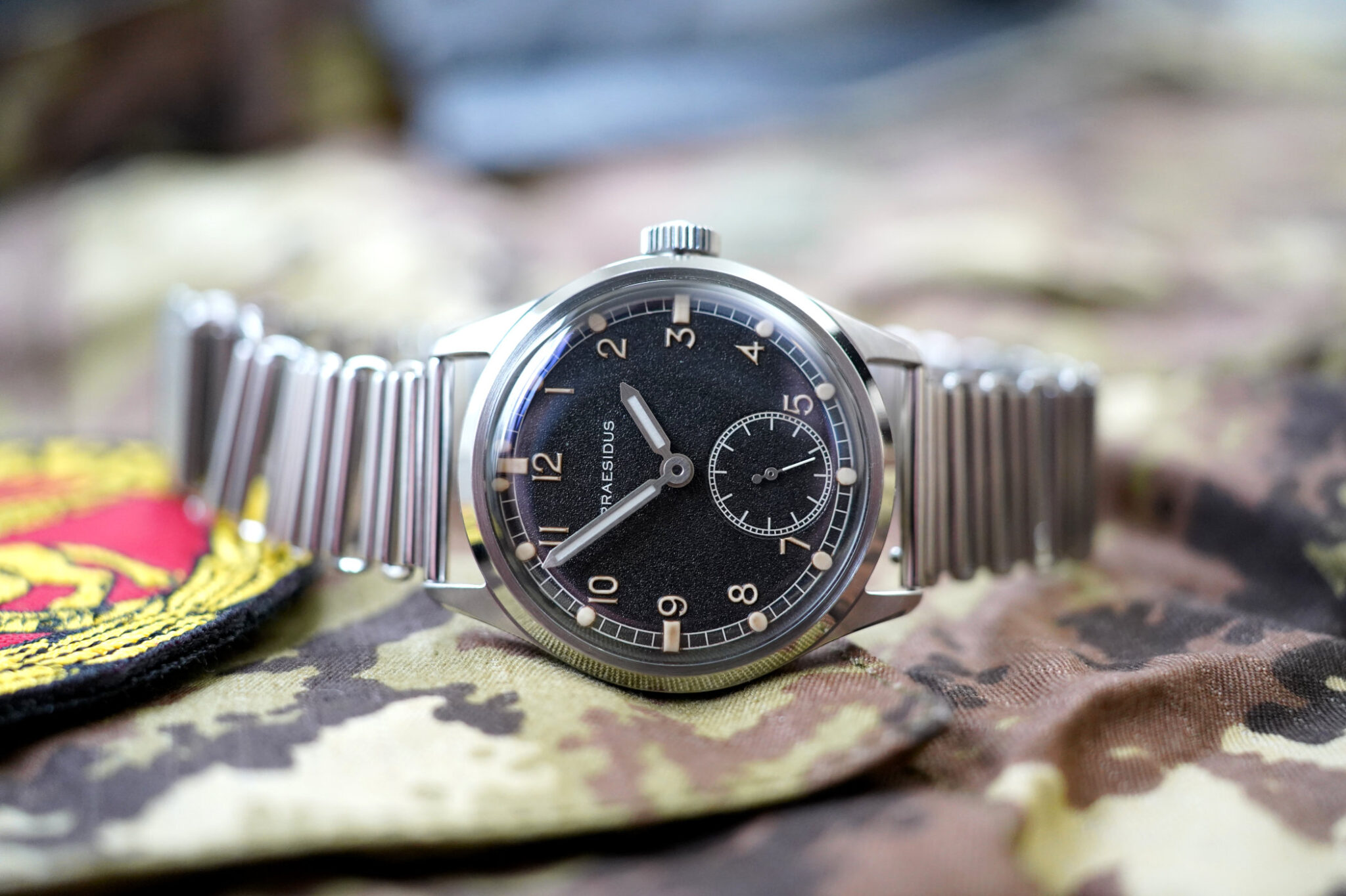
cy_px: 448
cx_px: 673
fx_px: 1308
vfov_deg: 37.8
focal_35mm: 35
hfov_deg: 54.4
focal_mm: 35
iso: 2500
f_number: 2.8
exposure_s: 1/250
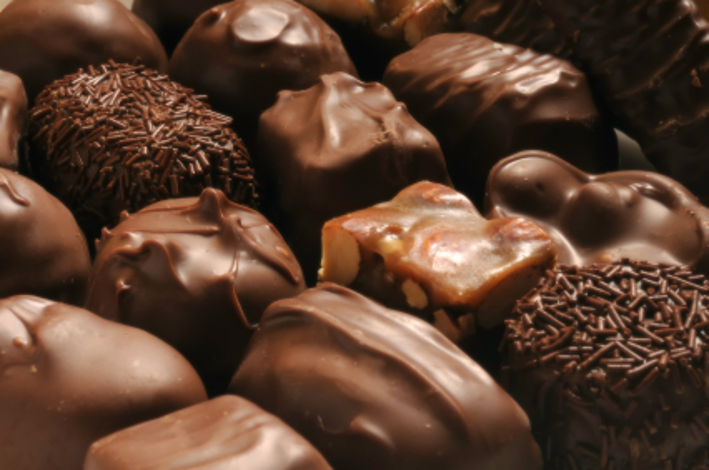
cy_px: 235
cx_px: 354
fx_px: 1769
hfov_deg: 22.7
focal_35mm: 90
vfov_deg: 15.1
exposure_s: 10
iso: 200
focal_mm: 60
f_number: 36
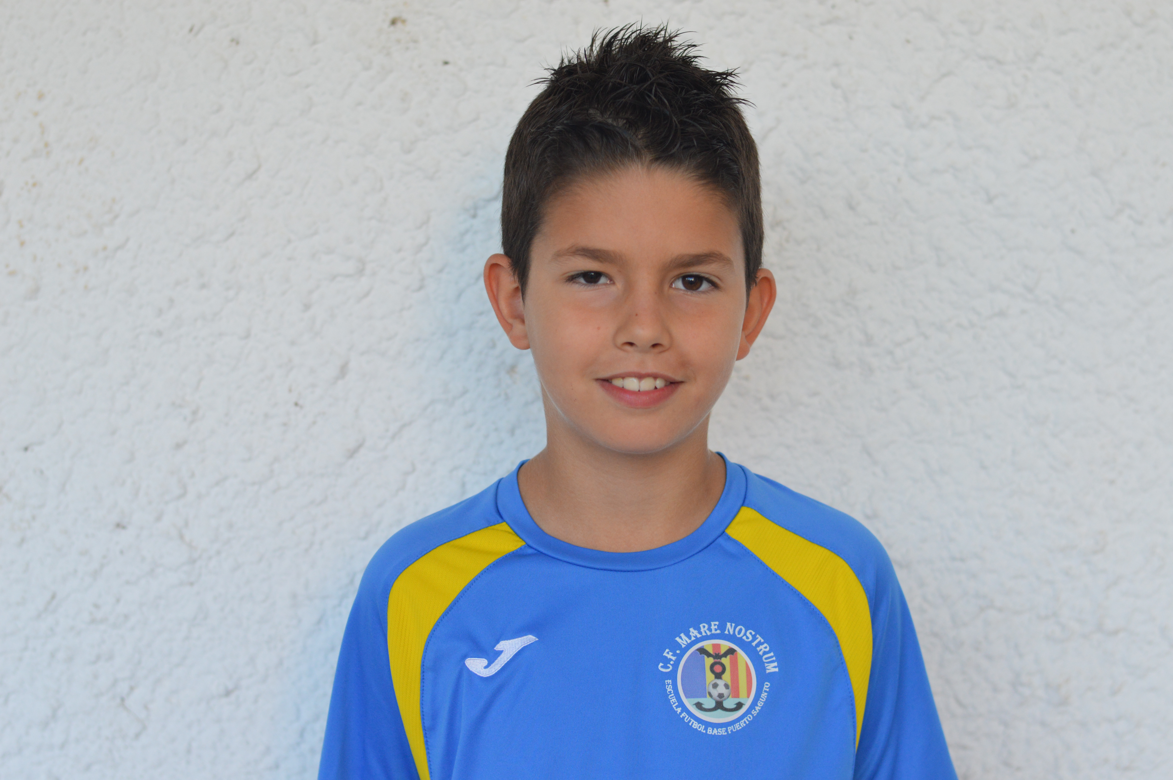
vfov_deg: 18.1
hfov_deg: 27.0
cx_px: 586
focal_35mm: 75
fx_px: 2442
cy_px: 390
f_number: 2.8
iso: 640
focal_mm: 50
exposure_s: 1/500
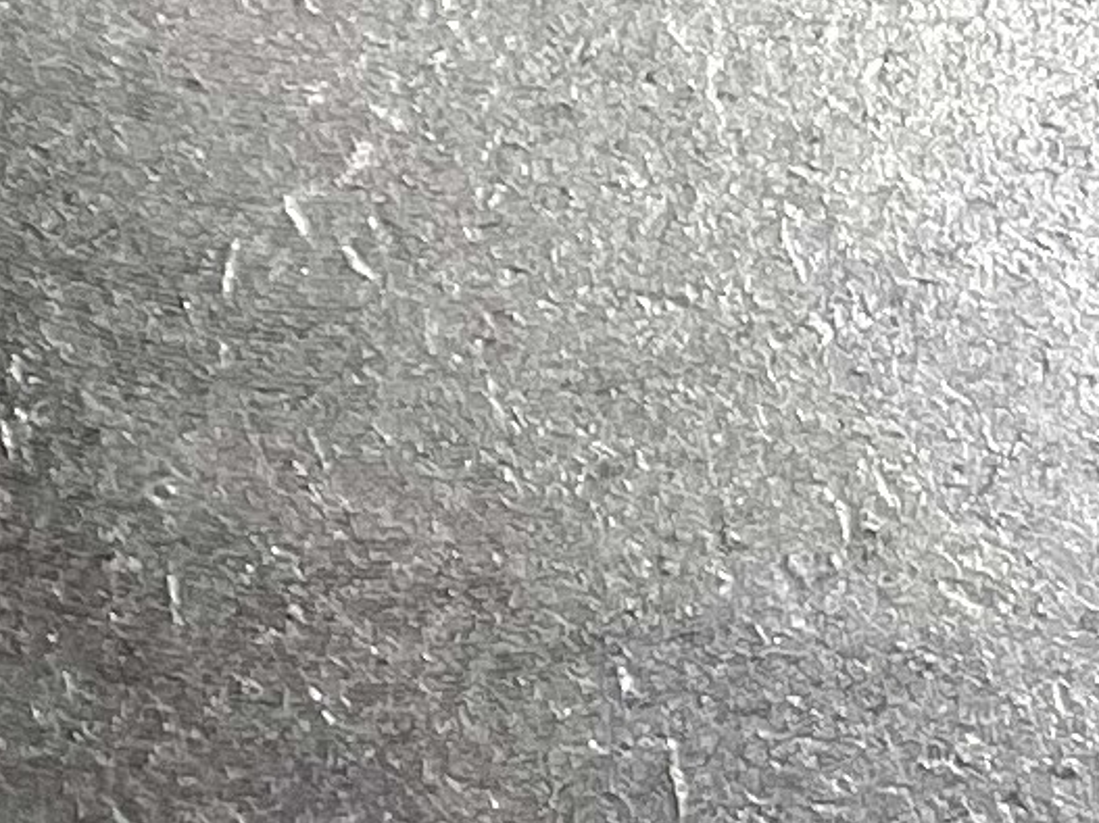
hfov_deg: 8.9
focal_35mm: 199
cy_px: -492
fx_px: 6316
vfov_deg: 7.3
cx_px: -1608
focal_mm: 5.1
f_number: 1.6
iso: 32
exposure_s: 1/154
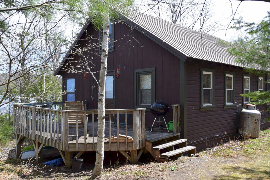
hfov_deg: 57.2
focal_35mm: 33
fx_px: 247
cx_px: 135
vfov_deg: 40.0
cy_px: 90
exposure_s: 1/250
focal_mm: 22
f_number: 8
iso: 200
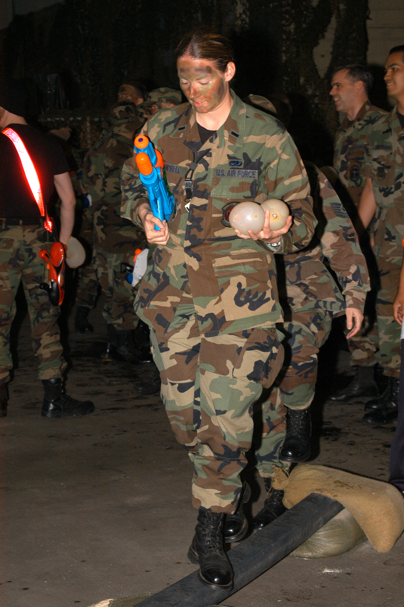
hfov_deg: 16.5
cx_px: 202
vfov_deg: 24.6
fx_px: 1391
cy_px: 304
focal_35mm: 82
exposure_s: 1/60
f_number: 5.6
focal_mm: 55
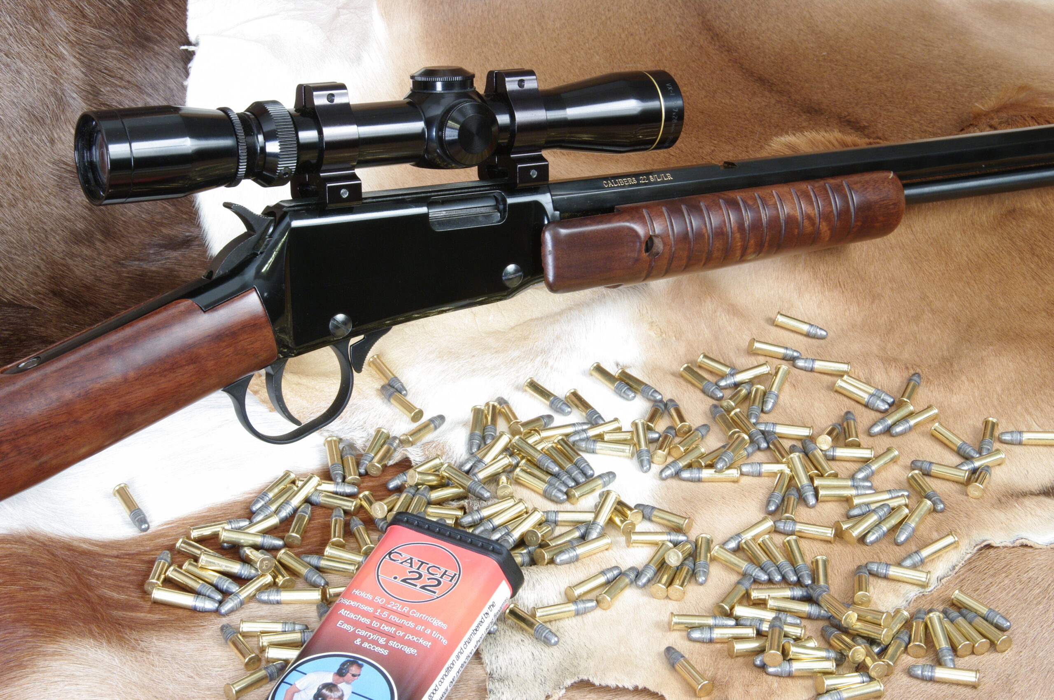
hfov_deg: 29.9
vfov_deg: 20.1
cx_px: 527
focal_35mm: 68
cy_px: 350
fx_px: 1974
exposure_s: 1.5
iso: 400
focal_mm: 45
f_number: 22
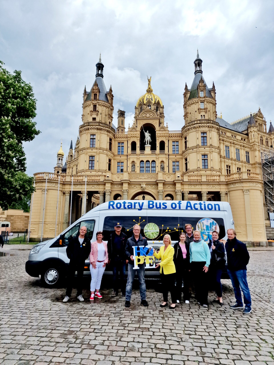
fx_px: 243
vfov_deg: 73.9
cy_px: 182
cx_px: 137
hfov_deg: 58.9
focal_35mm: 23
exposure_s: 1/2000
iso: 50
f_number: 1.8
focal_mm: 6.4
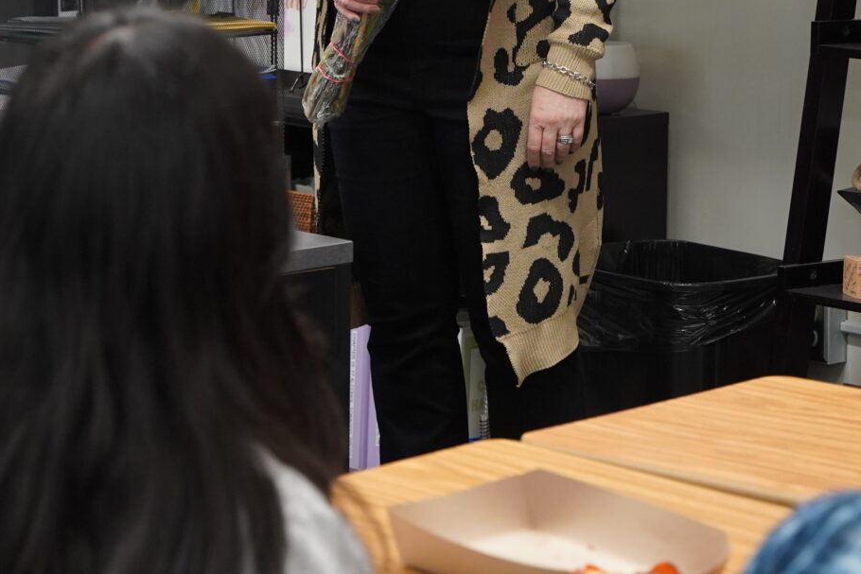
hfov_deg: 17.5
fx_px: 2799
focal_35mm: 117
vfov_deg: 11.6
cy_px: 37
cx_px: 308
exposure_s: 1/160
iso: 2000
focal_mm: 52
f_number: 4
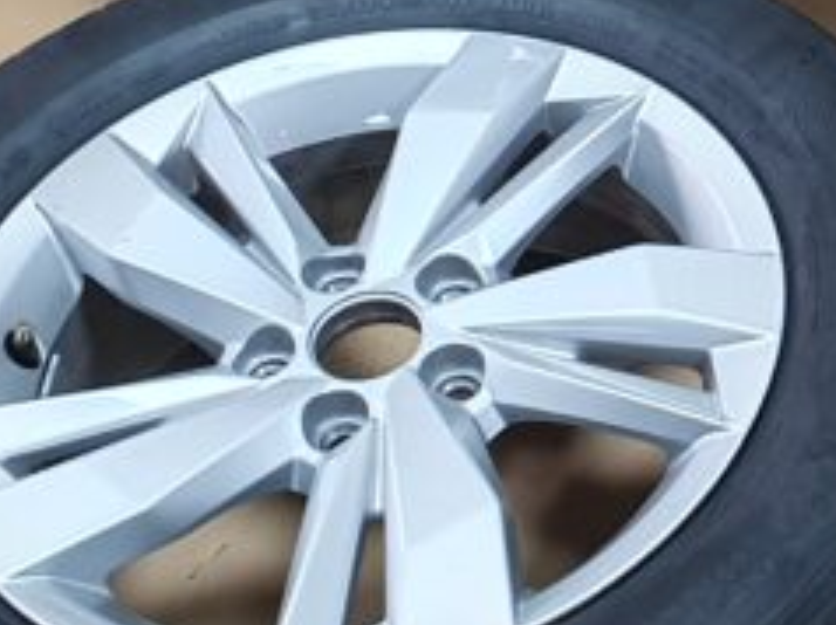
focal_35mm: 112
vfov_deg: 13.0
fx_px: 2702
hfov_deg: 16.7
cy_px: 18
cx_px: 1036
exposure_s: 1/50
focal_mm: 4.32
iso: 250
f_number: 2.4
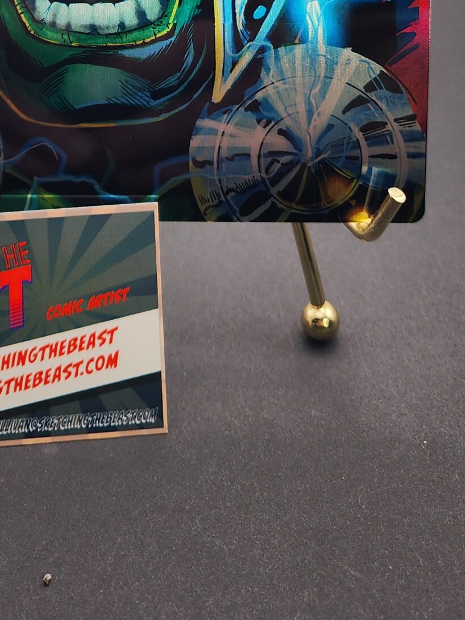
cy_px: -34
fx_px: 967
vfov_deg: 32.1
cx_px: 163
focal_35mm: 54
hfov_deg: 26.9
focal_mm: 6.4
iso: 50
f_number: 1.8
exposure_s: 1/64
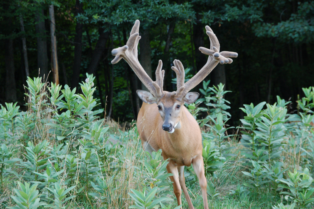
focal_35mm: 98
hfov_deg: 20.9
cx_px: 157
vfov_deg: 14.0
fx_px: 850
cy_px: 104
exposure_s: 1/80
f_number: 5.3
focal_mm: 65
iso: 800
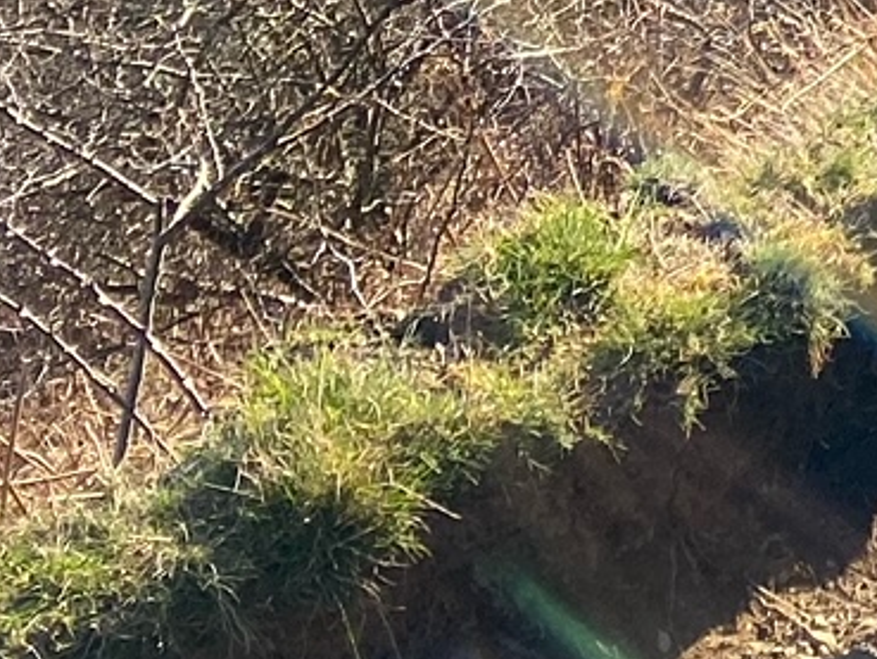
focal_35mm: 142
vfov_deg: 9.0
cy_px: -1102
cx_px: 2251
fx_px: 3599
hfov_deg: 11.1
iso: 32
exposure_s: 1/1135
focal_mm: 4.25
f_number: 1.8
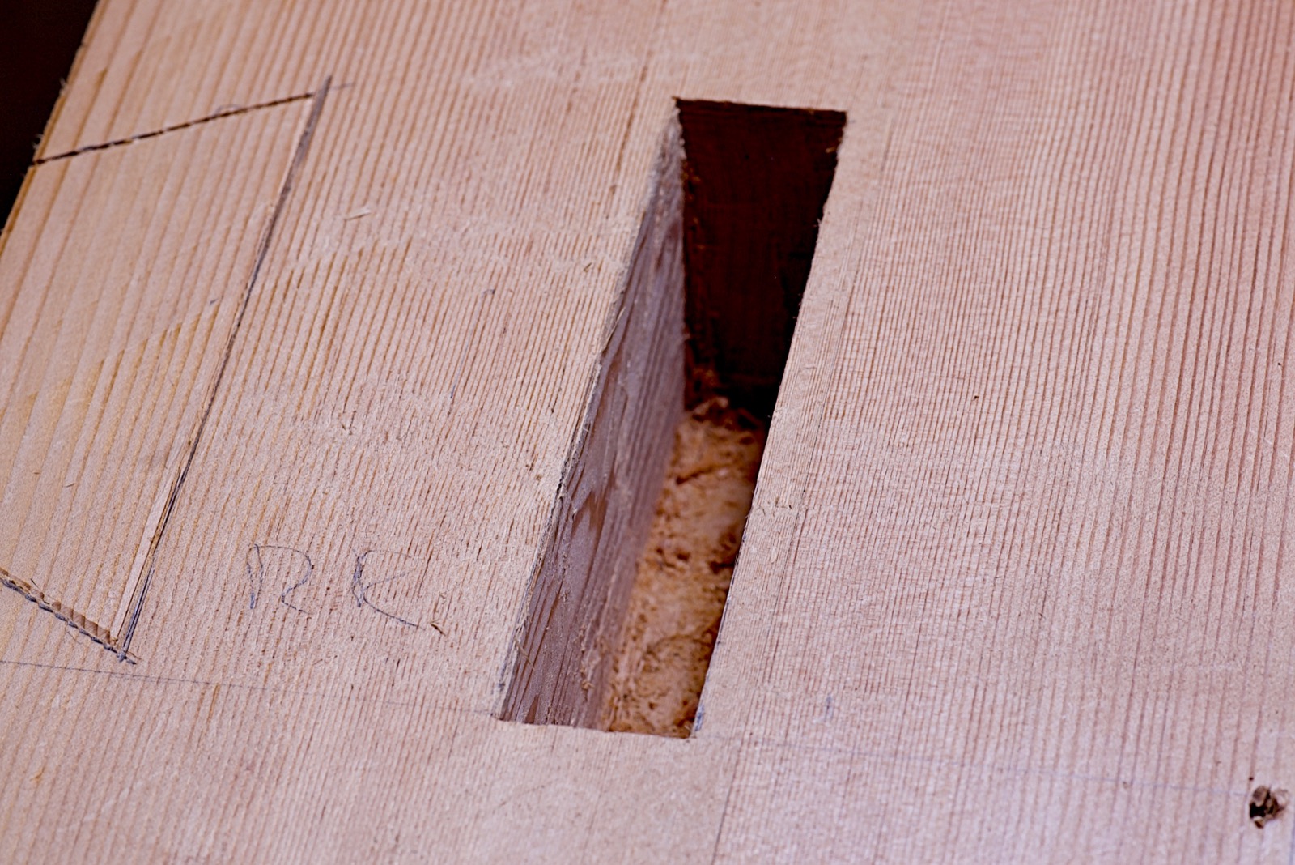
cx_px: 648
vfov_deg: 10.2
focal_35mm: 135
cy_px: 432
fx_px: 4858
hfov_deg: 15.2
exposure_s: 1/20
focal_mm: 90
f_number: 8
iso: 200
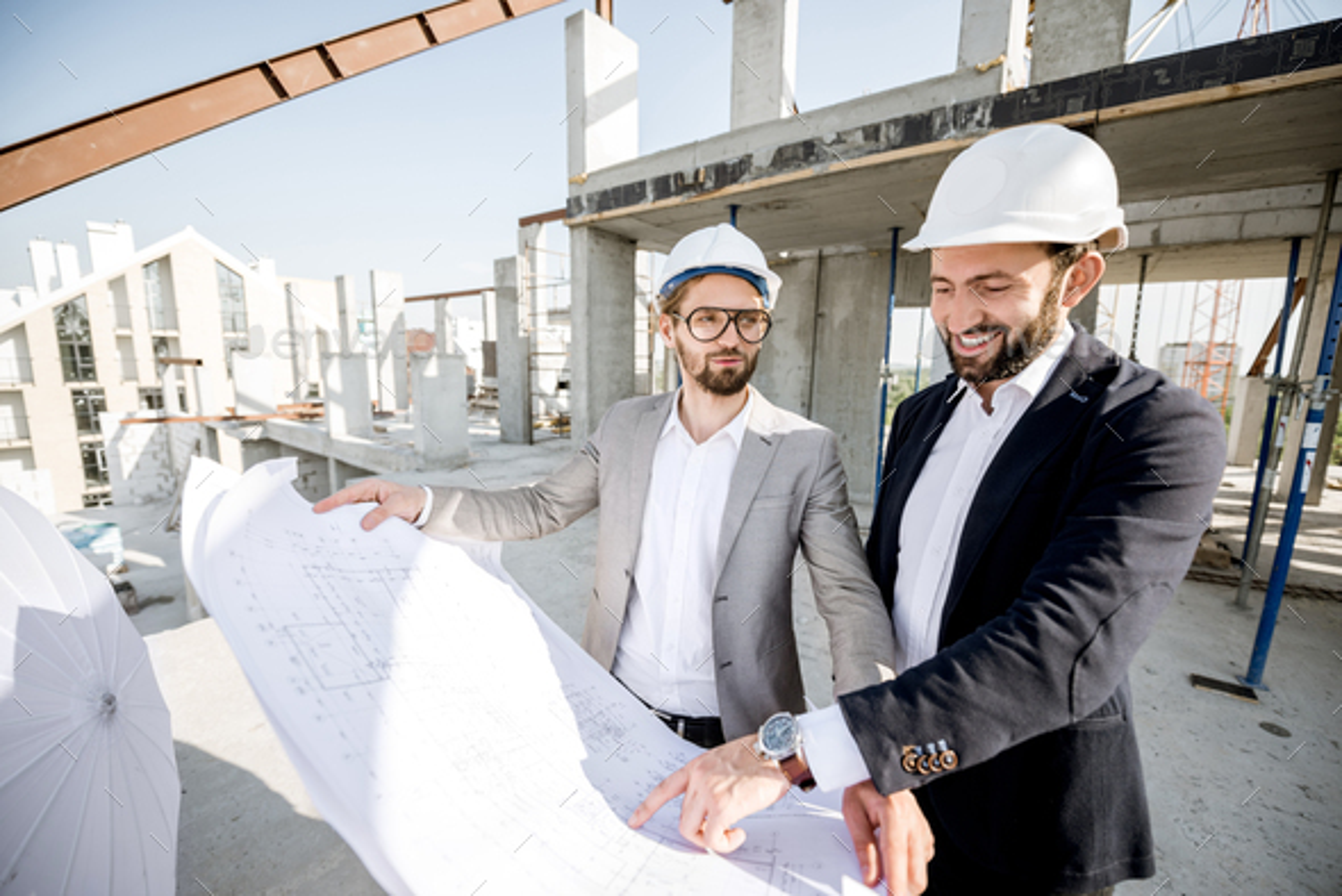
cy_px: 448
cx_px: 671
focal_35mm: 14
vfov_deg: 81.3
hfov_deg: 104.2
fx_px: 522
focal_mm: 14
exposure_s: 1/1250
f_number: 2.8
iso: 200
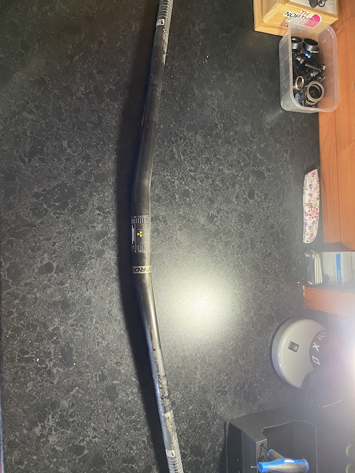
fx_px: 356
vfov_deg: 67.3
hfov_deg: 53.1
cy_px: 236
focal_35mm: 26
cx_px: 178
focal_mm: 4.25
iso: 400
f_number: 1.8
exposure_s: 1/33
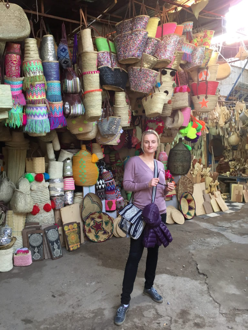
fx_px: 277
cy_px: 165
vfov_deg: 61.7
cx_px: 124
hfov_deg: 48.2
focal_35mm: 29
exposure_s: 1/33
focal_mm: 4.15
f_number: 2.2
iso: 40
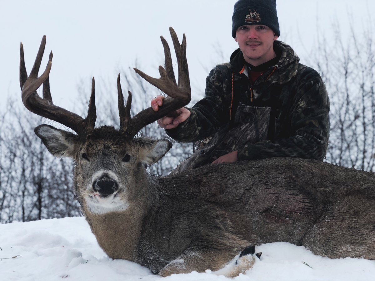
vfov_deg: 25.7
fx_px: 617
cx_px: 188
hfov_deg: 33.8
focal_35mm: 57
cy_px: 140
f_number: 2.8
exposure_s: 1/60
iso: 25
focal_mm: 6.6
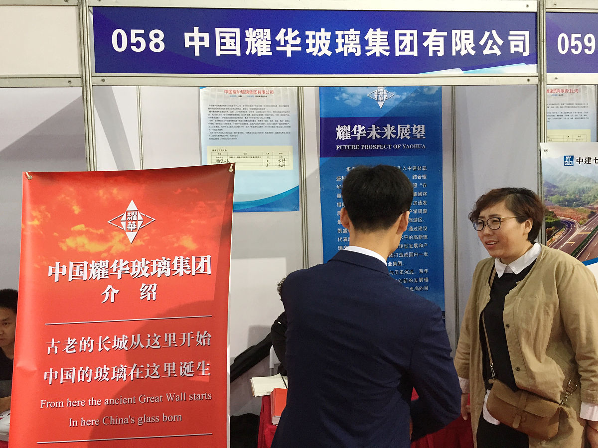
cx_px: 299
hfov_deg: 61.7
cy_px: 224
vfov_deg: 48.2
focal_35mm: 29
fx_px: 501
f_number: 2.2
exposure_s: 1/33
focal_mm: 4.15
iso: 160
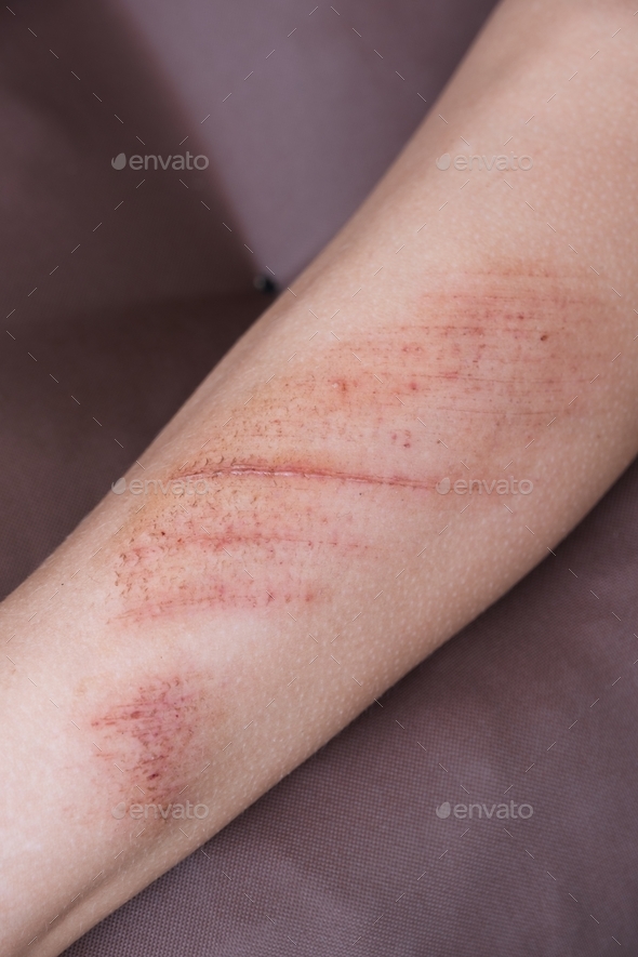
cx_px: 319
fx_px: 2206
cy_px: 478
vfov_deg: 24.5
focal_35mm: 83
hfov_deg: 16.5
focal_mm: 55
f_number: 5
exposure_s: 1/50
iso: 160
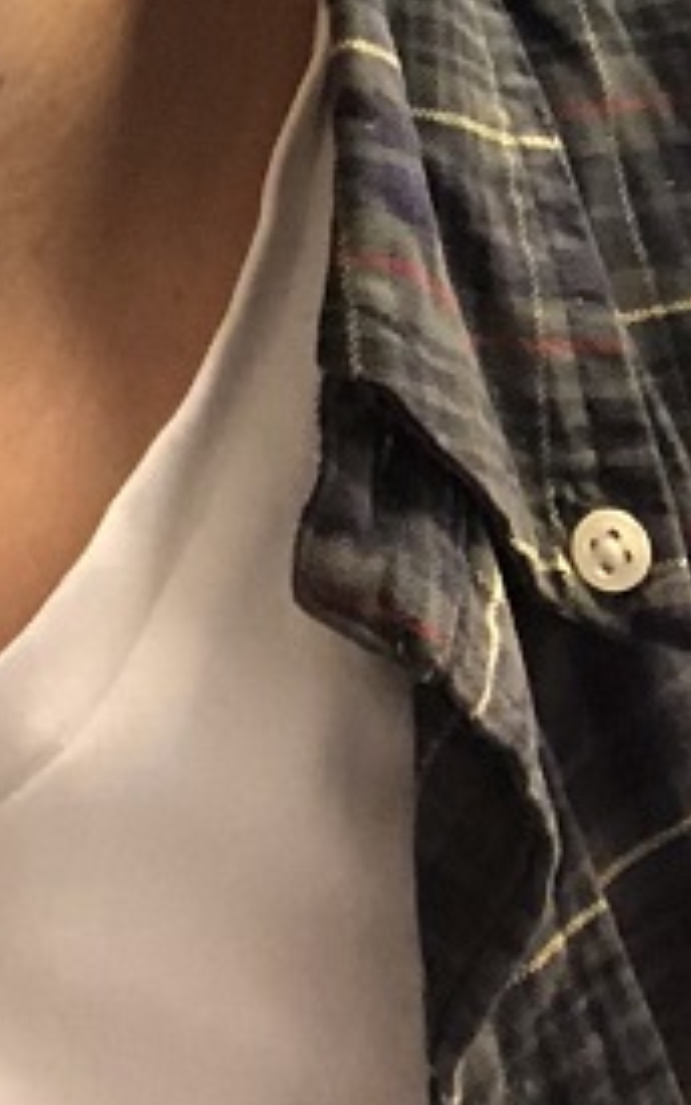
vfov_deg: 12.1
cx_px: -311
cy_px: -1282
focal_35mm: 148
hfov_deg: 8.7
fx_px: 4457
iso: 200
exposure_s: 1/50
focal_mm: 2.87
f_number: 2.2
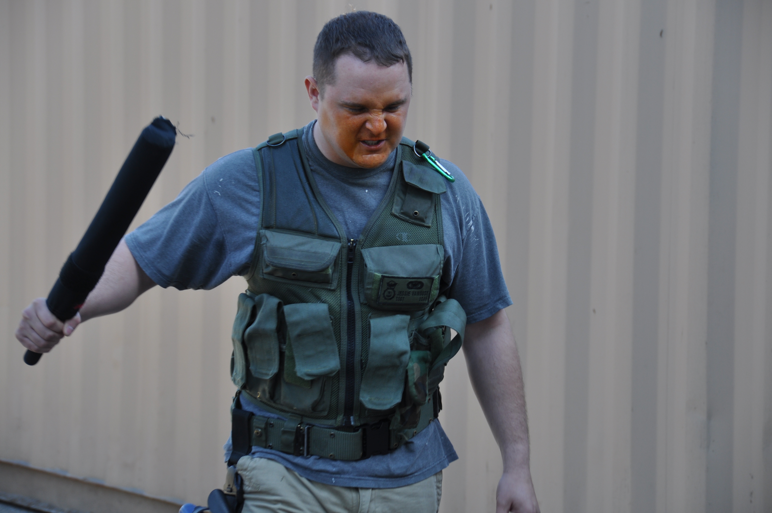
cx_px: 386
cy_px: 256
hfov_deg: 15.2
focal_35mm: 135
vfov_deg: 10.1
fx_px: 2891
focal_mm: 90
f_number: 5.3
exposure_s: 1/250
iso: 200
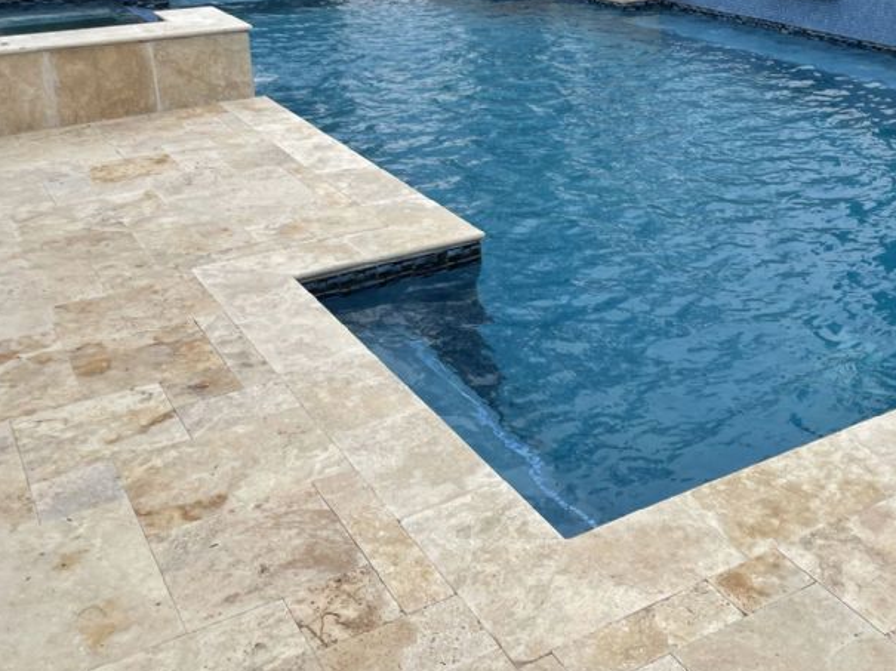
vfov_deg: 32.9
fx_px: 1112
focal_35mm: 43
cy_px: 169
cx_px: 594
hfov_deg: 43.3
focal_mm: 4.2
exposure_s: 1/882
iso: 32
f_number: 1.6
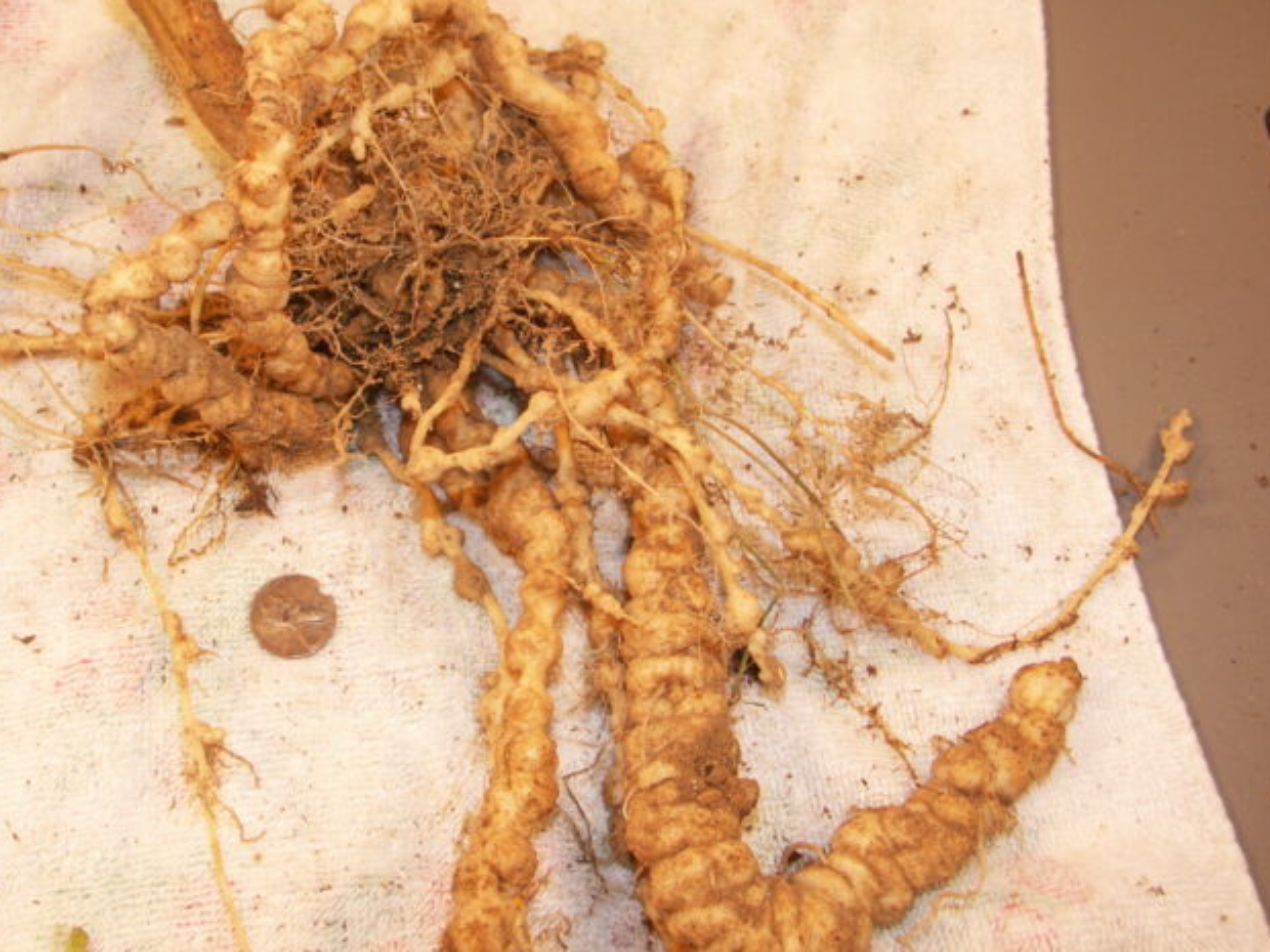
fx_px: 1468
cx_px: 463
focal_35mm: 40
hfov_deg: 46.3
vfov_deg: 35.9
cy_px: 426
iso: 100
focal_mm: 7.95
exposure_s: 1/100
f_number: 3.2
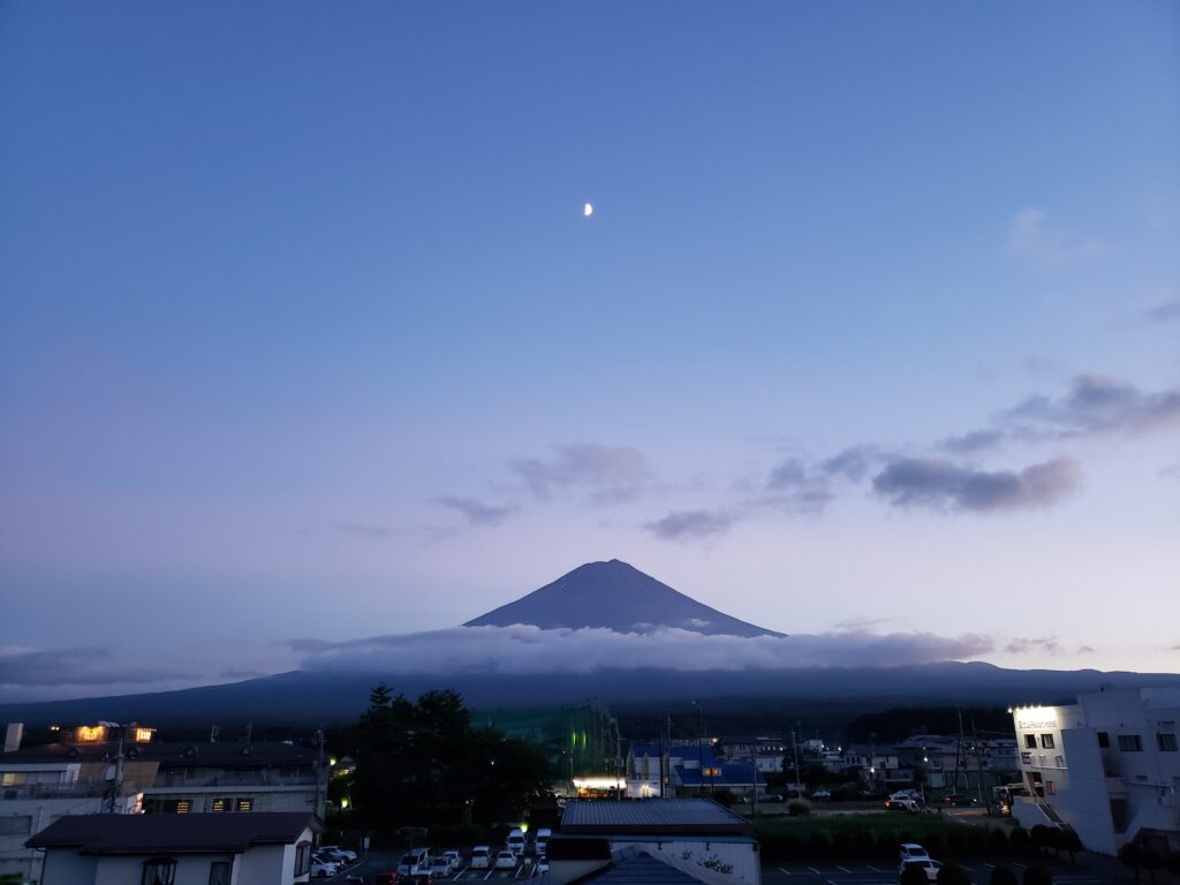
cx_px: 590
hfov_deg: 67.3
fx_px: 886
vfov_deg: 53.1
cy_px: 442
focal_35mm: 26
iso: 320
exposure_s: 1/50
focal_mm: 4.3
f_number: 1.5
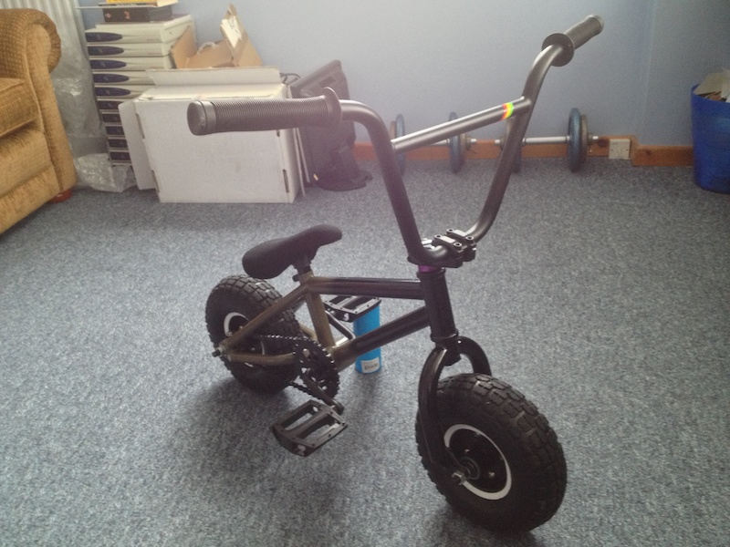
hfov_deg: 52.6
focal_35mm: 35
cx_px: 365
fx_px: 738
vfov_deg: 40.7
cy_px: 274
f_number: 2.4
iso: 250
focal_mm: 4.28
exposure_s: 1/20
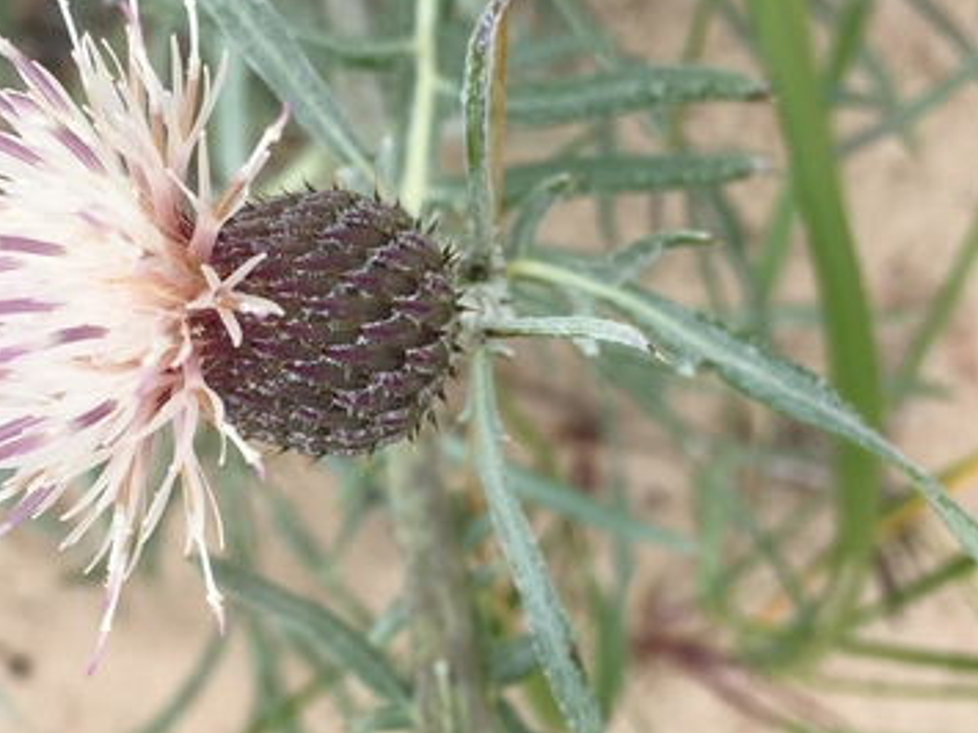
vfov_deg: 29.6
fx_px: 1384
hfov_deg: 38.8
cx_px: 408
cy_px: 413
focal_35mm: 49
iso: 25
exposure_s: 1/630
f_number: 2.2
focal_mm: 4.15
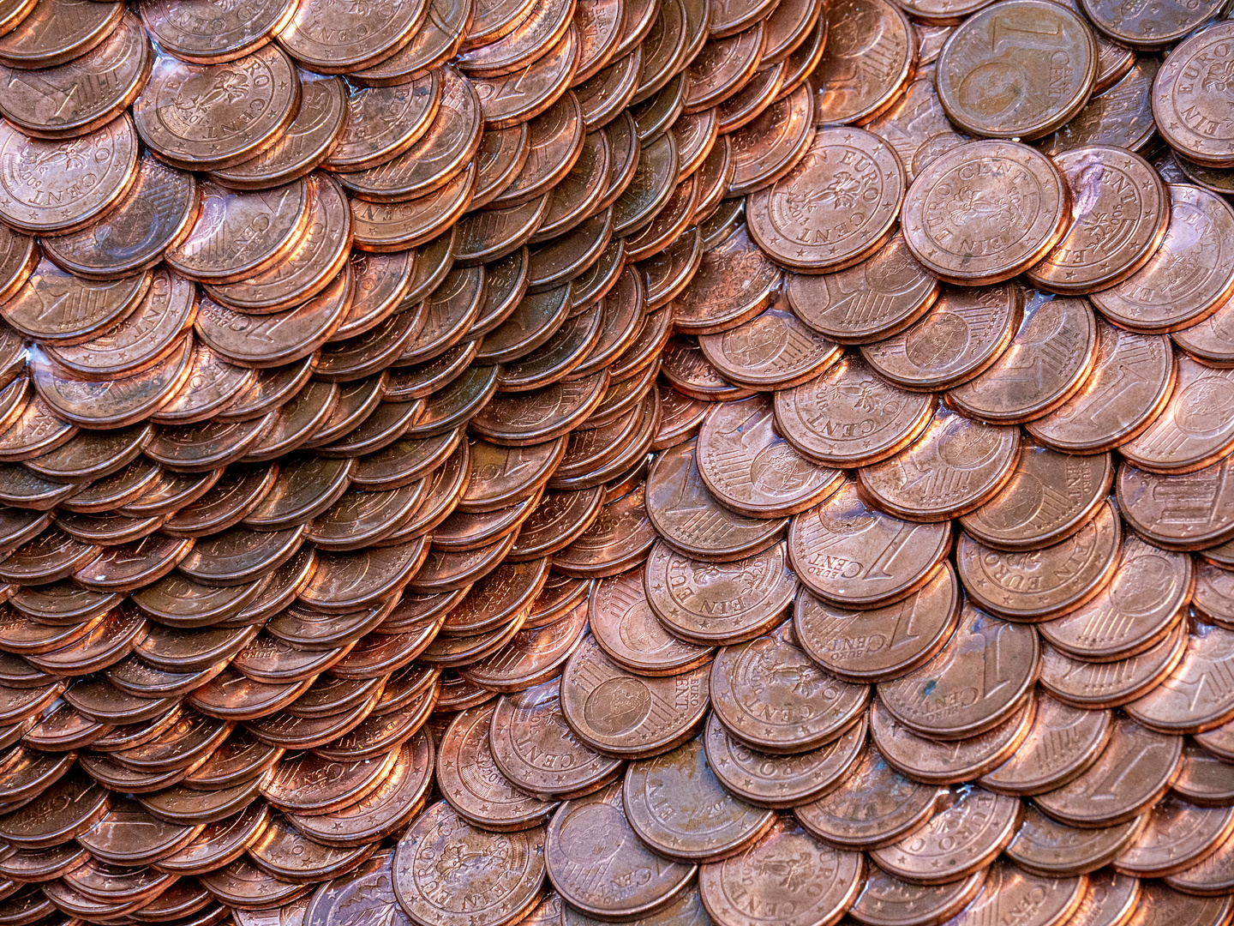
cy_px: 463
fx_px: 10694
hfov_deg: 6.6
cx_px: 617
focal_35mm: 300
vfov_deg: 5.0
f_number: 10
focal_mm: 150
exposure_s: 1/320
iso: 1250
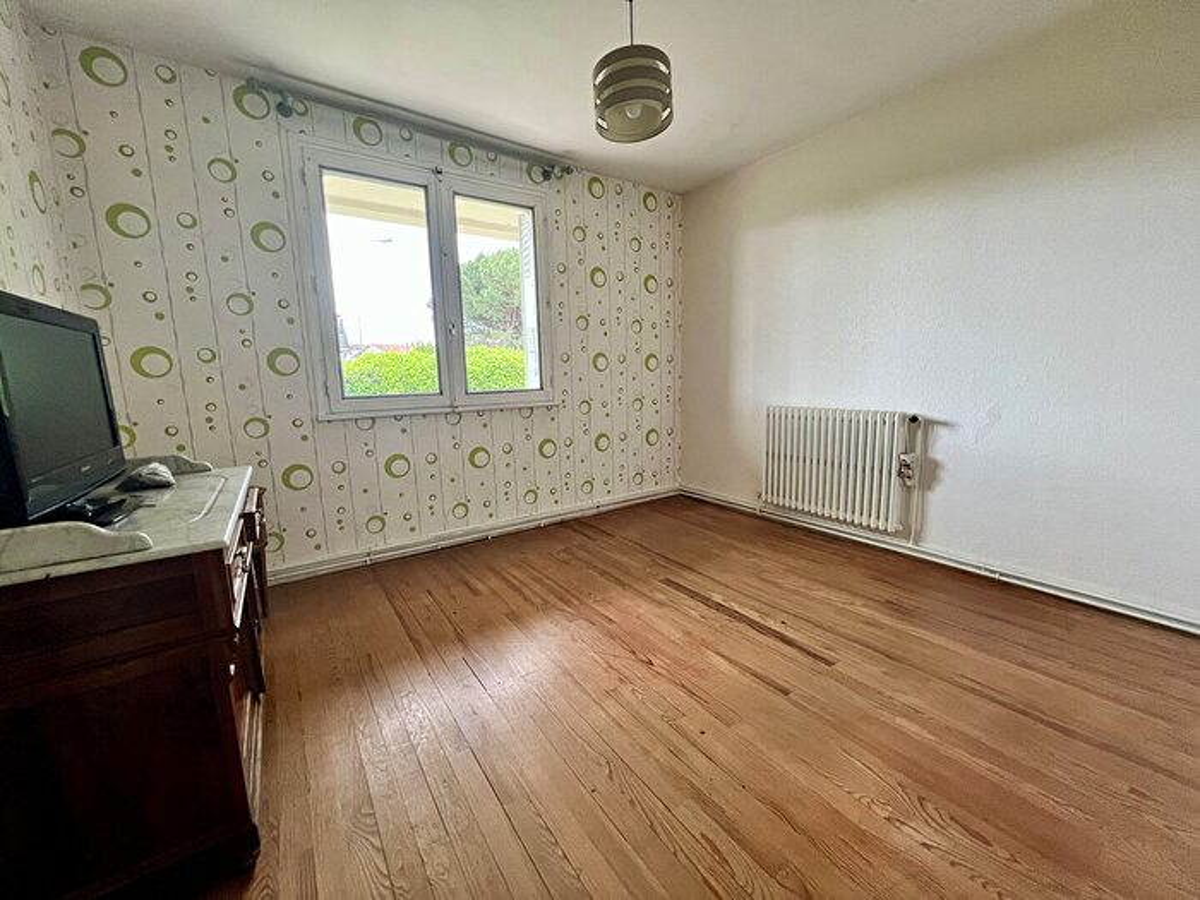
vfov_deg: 89.9
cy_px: 450
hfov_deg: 106.2
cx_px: 600
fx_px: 451
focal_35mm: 13
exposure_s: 1/62
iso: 250
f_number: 1.8
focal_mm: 1.57
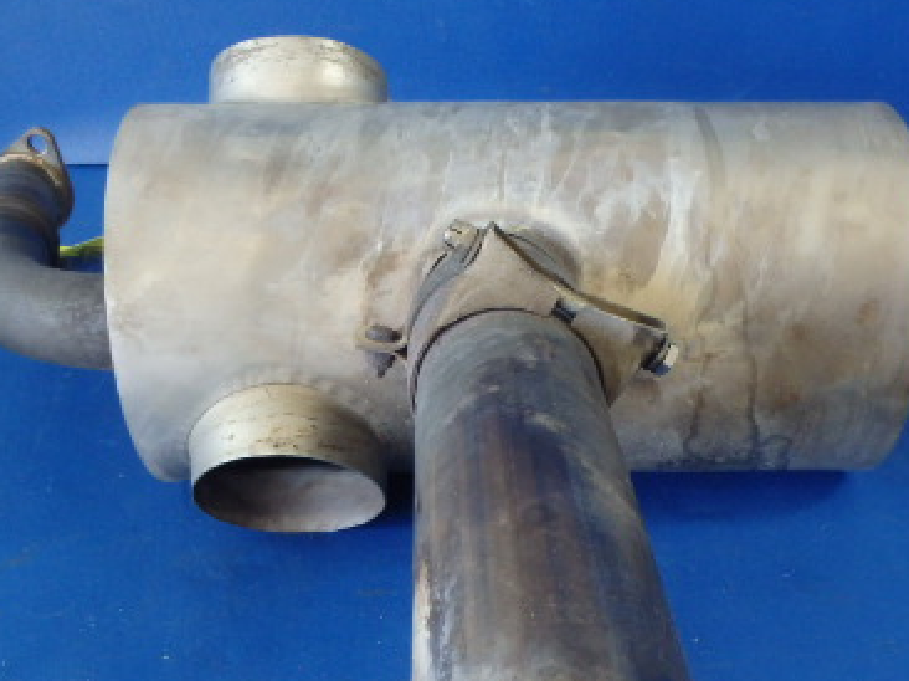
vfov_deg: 29.0
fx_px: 1286
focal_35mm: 49
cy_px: 539
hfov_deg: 38.8
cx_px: 536
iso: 400
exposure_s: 1/30
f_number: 3.9
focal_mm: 5
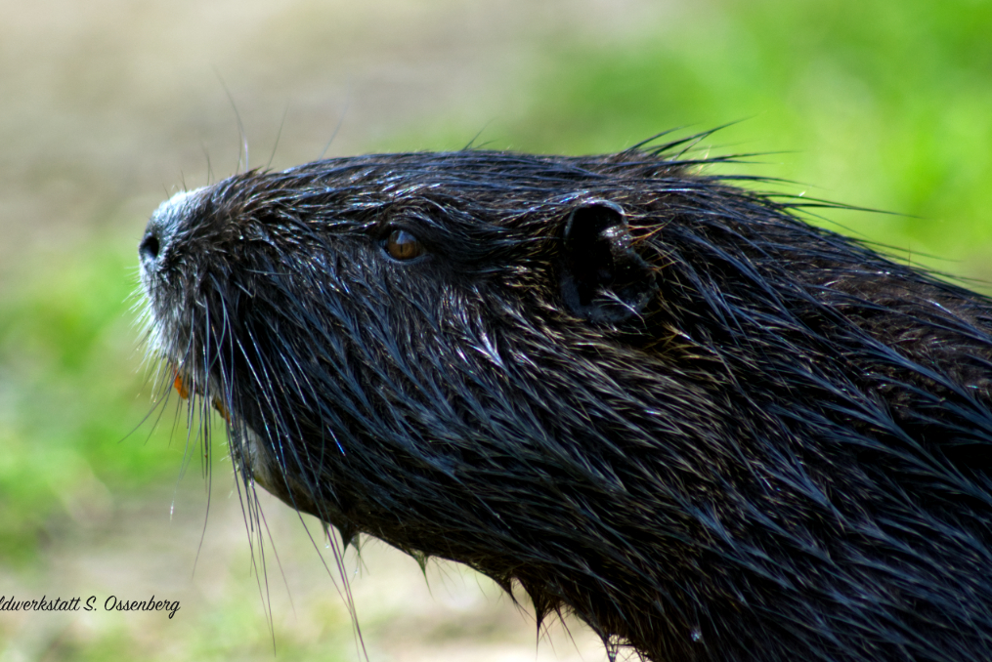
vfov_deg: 2.6
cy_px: 319
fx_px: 14667
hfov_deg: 3.9
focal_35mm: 532
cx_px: 436
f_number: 5.6
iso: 500
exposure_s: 1/1000
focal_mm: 300
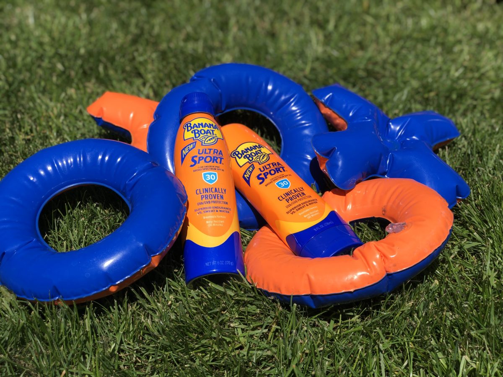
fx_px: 828
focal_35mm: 57
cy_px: 188
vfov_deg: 25.7
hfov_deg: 33.8
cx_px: 252
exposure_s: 1/923
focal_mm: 6.6
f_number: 2.8
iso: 20
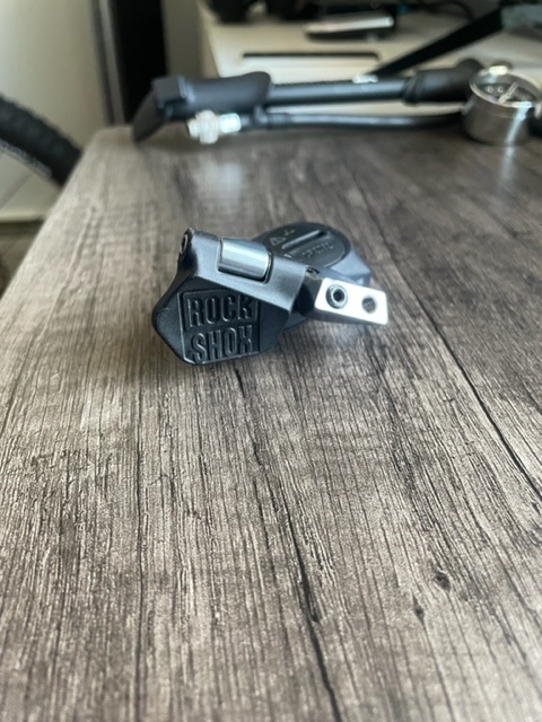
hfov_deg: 53.1
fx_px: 543
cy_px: 361
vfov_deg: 67.3
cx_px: 271
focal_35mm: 26
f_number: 1.6
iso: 500
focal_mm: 4.2
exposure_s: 1/60
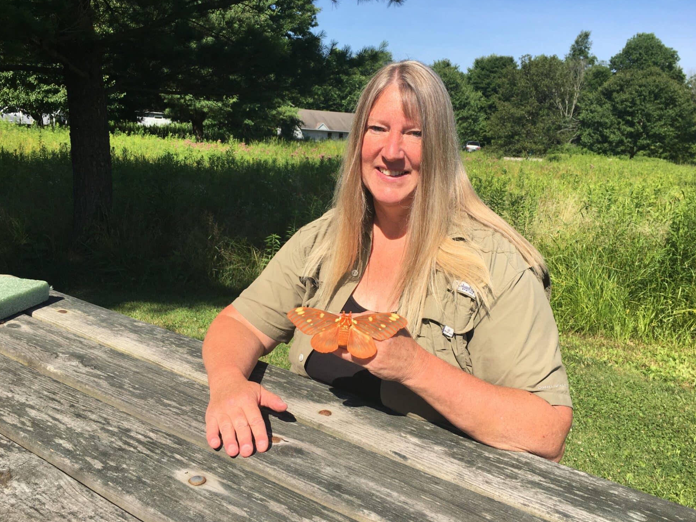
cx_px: 347
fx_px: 603
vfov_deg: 46.8
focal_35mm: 30
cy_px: 254
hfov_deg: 60.0
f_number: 2.2
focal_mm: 4.15
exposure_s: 1/1374
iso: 25
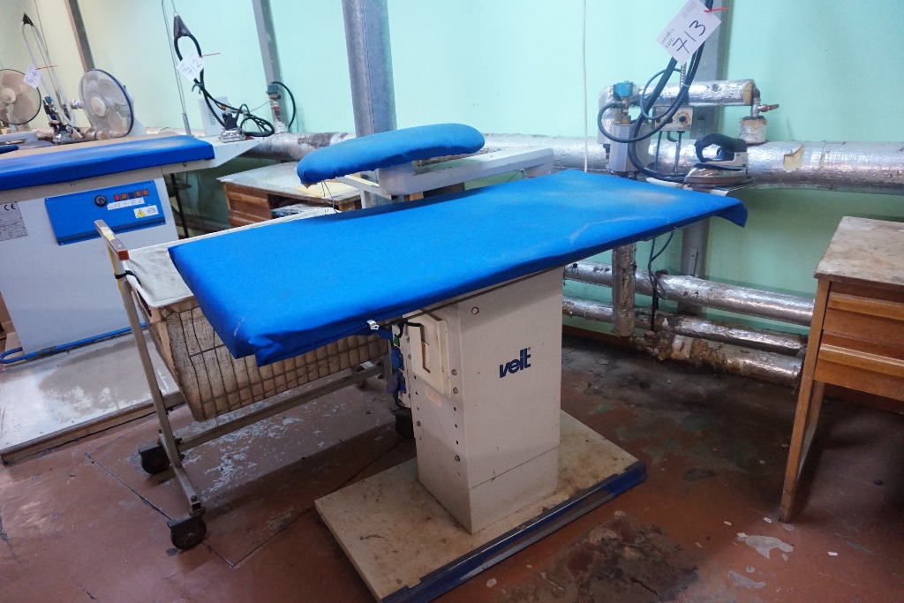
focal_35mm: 24
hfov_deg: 73.7
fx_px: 603
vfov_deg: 53.1
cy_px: 302
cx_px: 452
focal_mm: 16
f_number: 3.5
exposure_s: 1/125
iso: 3200
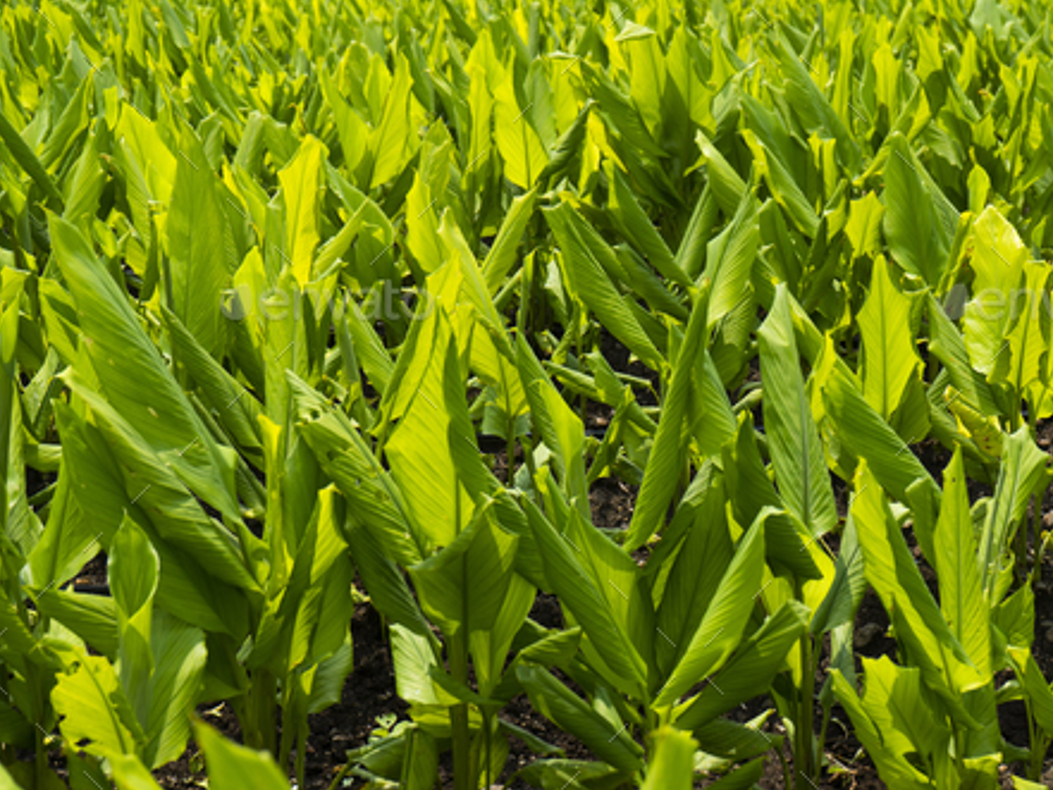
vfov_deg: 18.2
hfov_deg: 24.0
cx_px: 678
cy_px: 414
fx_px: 2465
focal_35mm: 81
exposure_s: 1/320
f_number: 8
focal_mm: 63
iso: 100
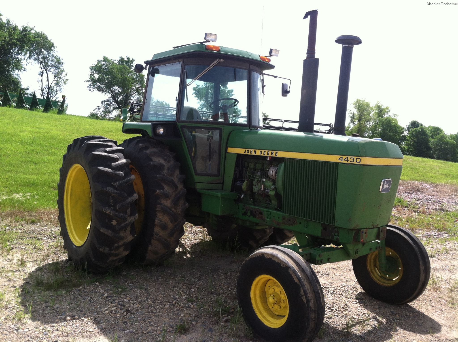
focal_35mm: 35
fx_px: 462
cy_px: 171
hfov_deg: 52.7
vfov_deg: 40.6
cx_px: 229
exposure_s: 1/652
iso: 80
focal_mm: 3.85
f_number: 2.8
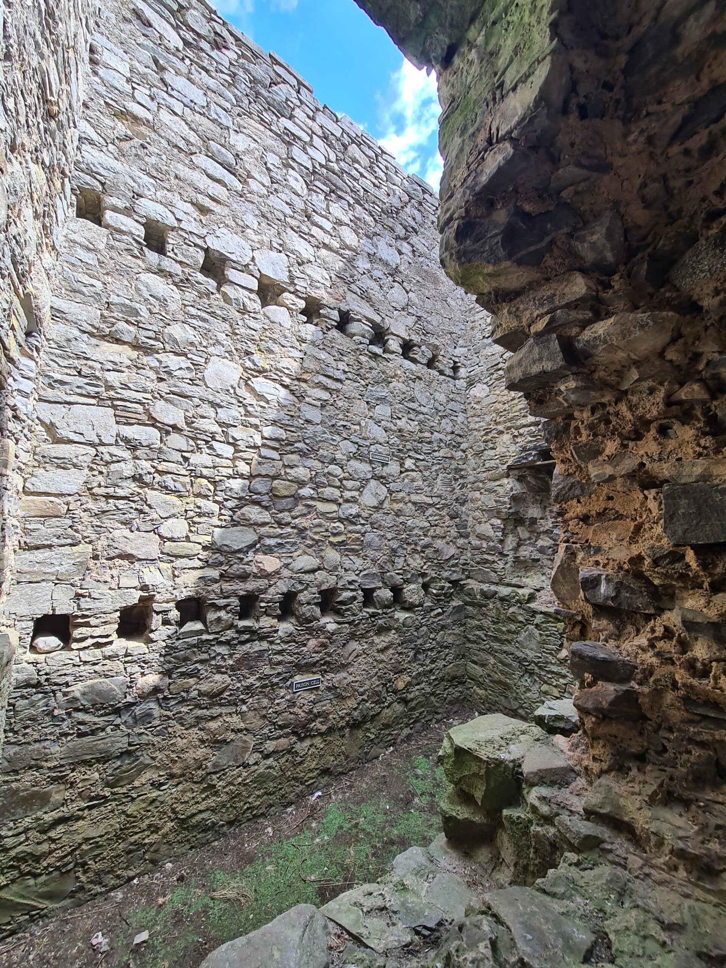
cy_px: 484
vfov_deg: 106.2
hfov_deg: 89.9
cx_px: 363
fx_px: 364
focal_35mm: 13
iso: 64
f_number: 2.2
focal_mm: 2.22
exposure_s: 1/212
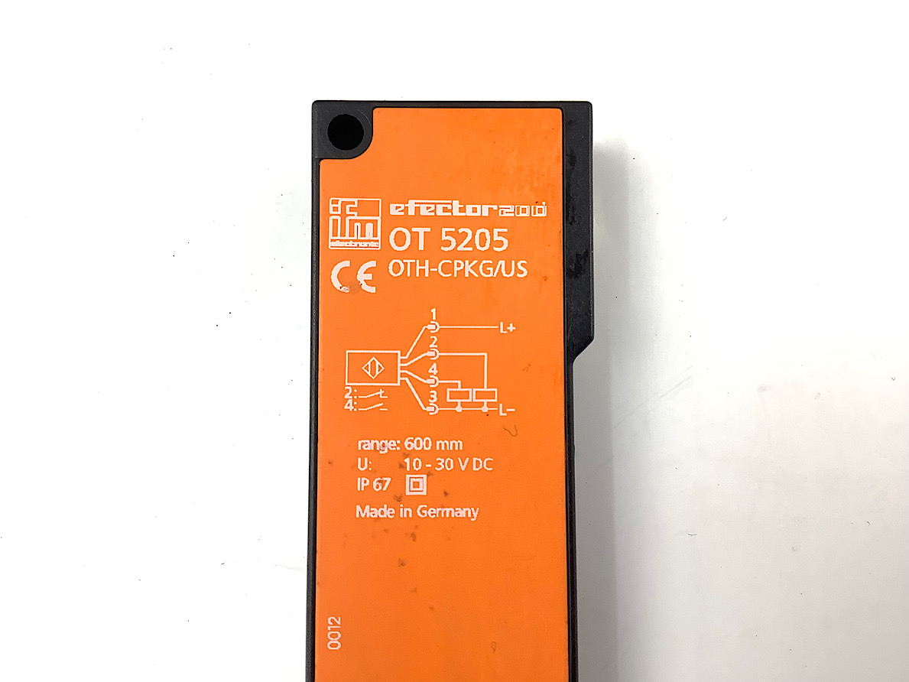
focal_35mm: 31
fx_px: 814
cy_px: 341
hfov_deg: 58.3
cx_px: 454
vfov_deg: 45.4
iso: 80
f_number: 2.4
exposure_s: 1/50
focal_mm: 3.3
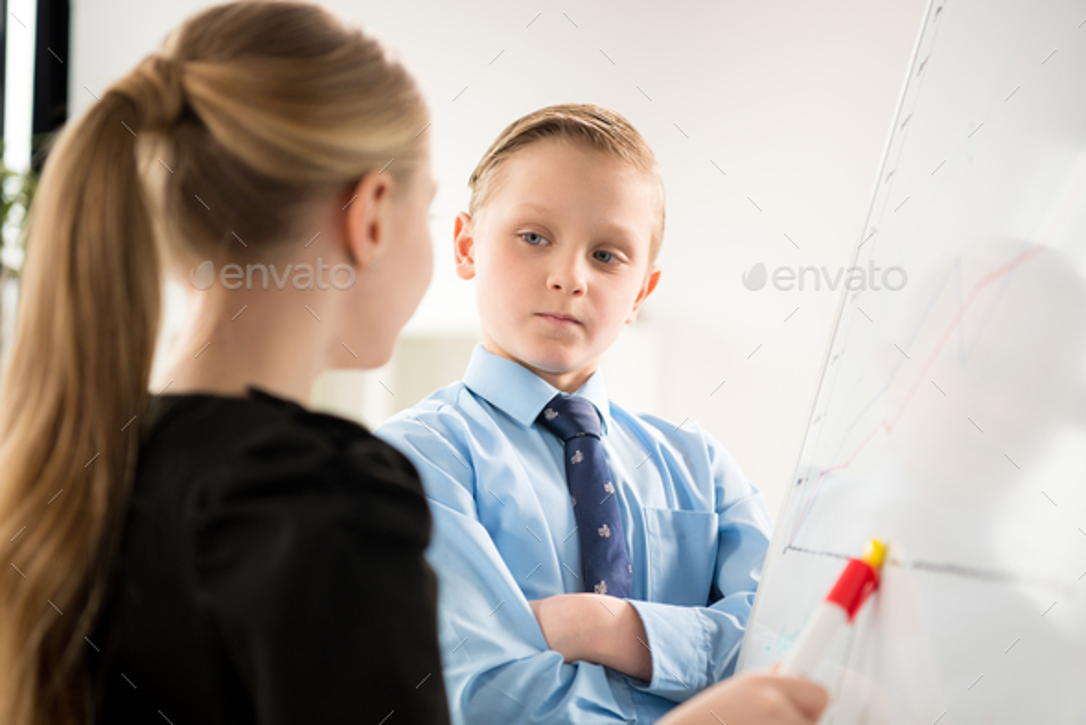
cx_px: 543
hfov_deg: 28.8
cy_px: 362
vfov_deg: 19.5
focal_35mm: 70
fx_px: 2113
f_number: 3.2
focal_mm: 70
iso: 320
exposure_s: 1/200
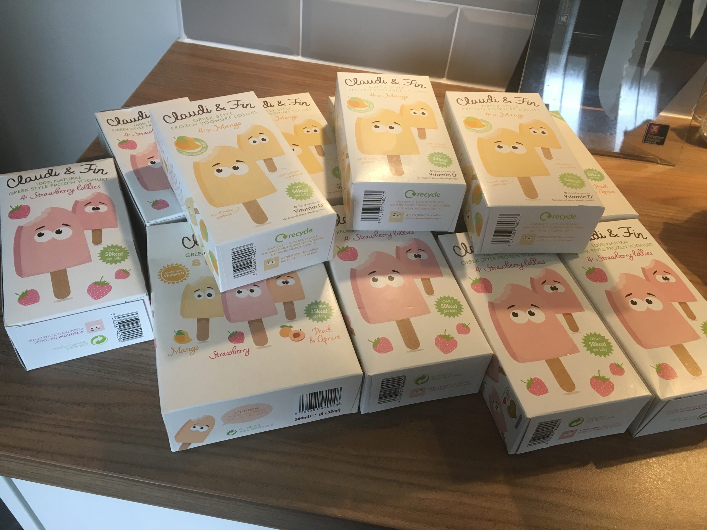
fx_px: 592
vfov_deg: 48.2
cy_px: 265
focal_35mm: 29
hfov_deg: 61.7
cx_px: 354
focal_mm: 4.15
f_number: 2.2
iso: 40
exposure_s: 1/33
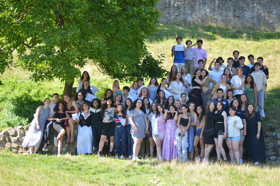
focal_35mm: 75
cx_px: 140
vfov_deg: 18.1
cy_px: 93
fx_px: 582
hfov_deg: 27.0
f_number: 1.8
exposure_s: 1/1600
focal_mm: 50
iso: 200
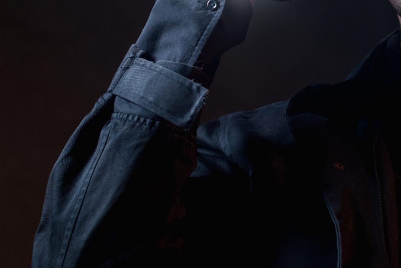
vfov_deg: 11.2
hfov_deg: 16.7
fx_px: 1348
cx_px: 362
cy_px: -15
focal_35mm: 121
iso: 160
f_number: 4
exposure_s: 1/200
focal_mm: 50
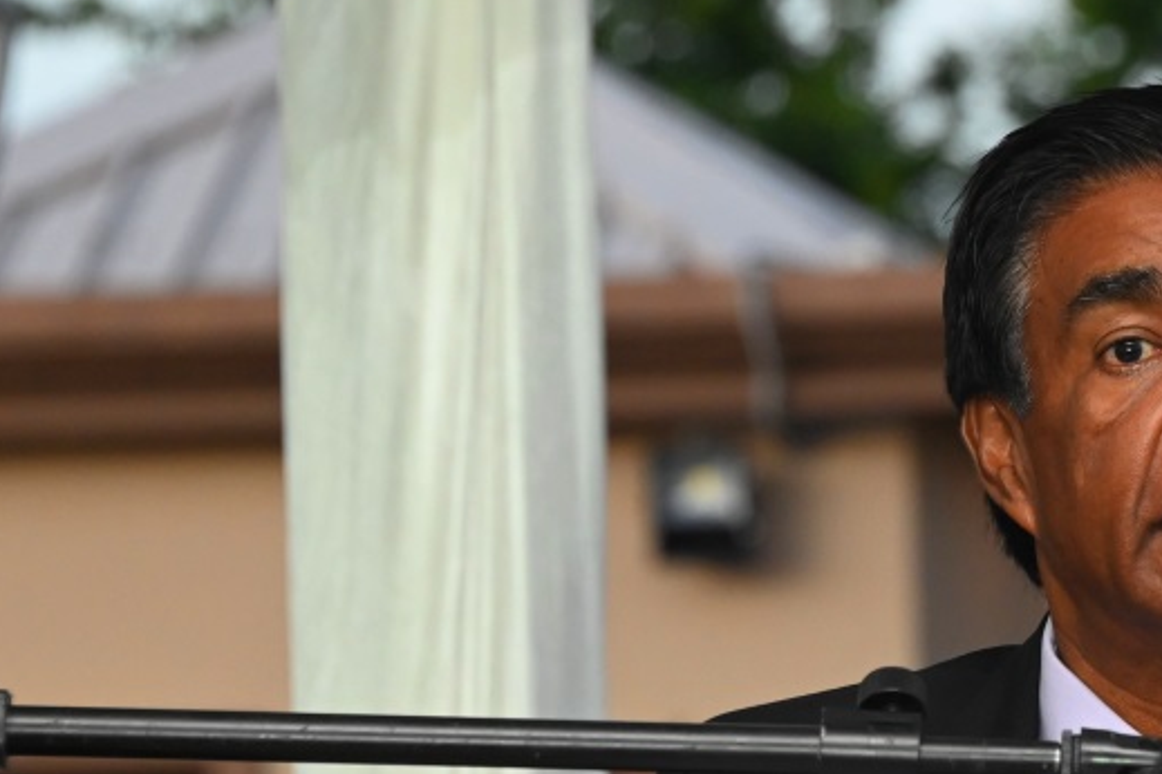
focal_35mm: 296
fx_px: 9553
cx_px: 987
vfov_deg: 4.6
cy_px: 621
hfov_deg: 6.9
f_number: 7.1
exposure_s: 1/160
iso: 2500
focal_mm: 150
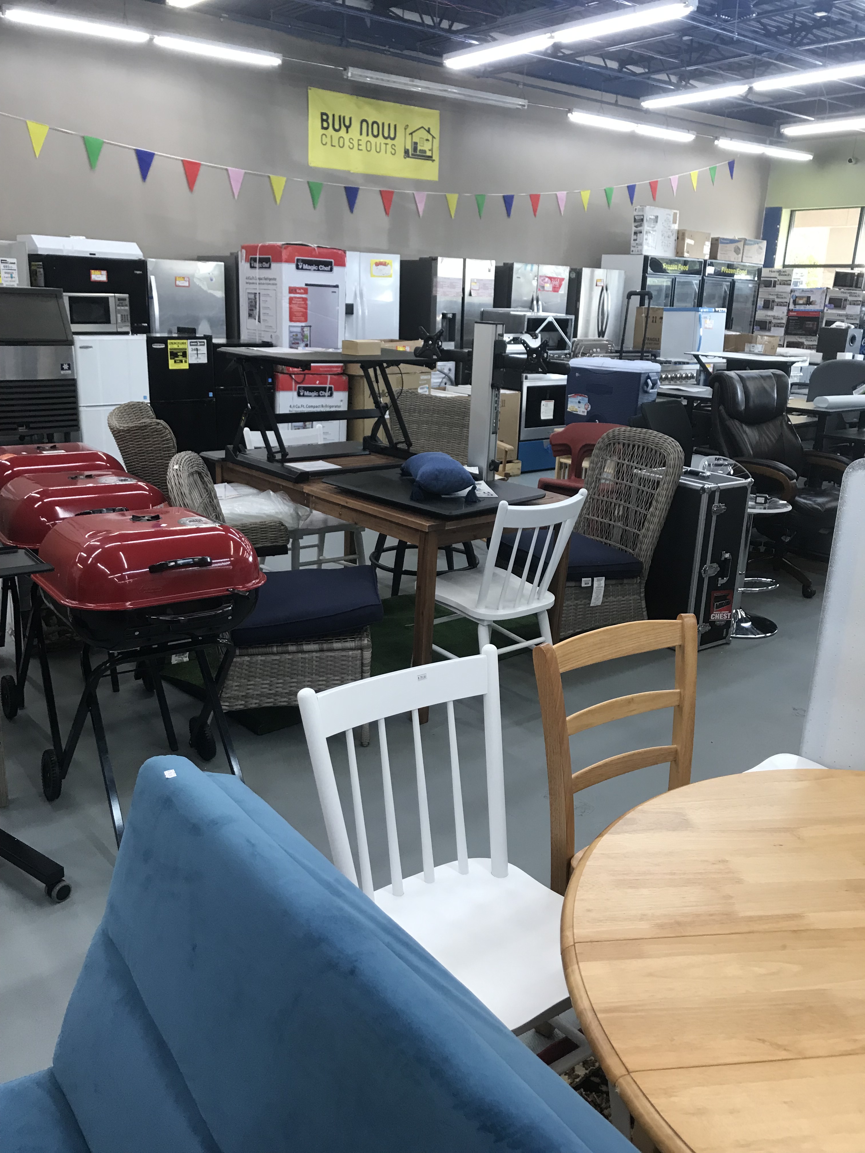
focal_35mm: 28
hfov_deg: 49.7
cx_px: 432
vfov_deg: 63.4
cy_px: 576
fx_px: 933
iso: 25
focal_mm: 3.99
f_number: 1.8
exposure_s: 1/40
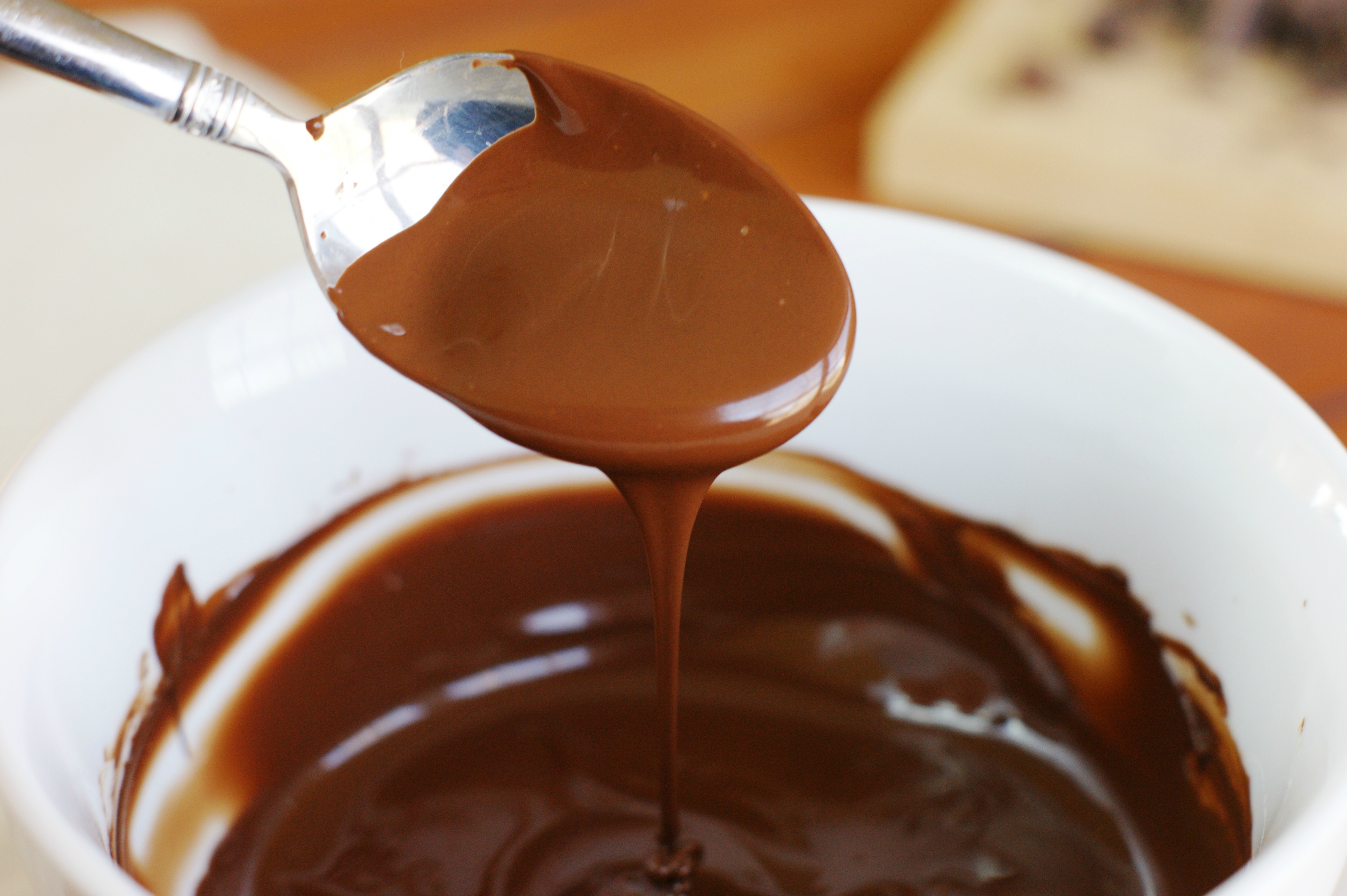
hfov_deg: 27.0
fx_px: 2804
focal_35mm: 75
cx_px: 674
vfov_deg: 18.2
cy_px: 448
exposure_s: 1/30
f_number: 3.5
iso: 200
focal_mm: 50
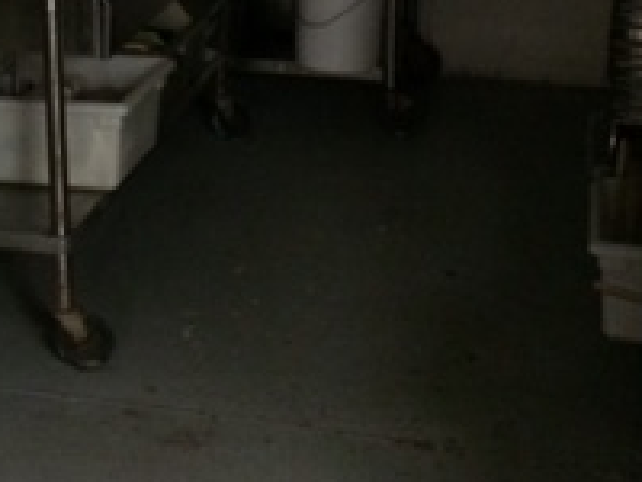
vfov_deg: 15.4
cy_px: -64
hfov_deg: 20.9
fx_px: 1725
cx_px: 138
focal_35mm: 93
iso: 500
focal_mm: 4.15
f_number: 2.2
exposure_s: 1/15
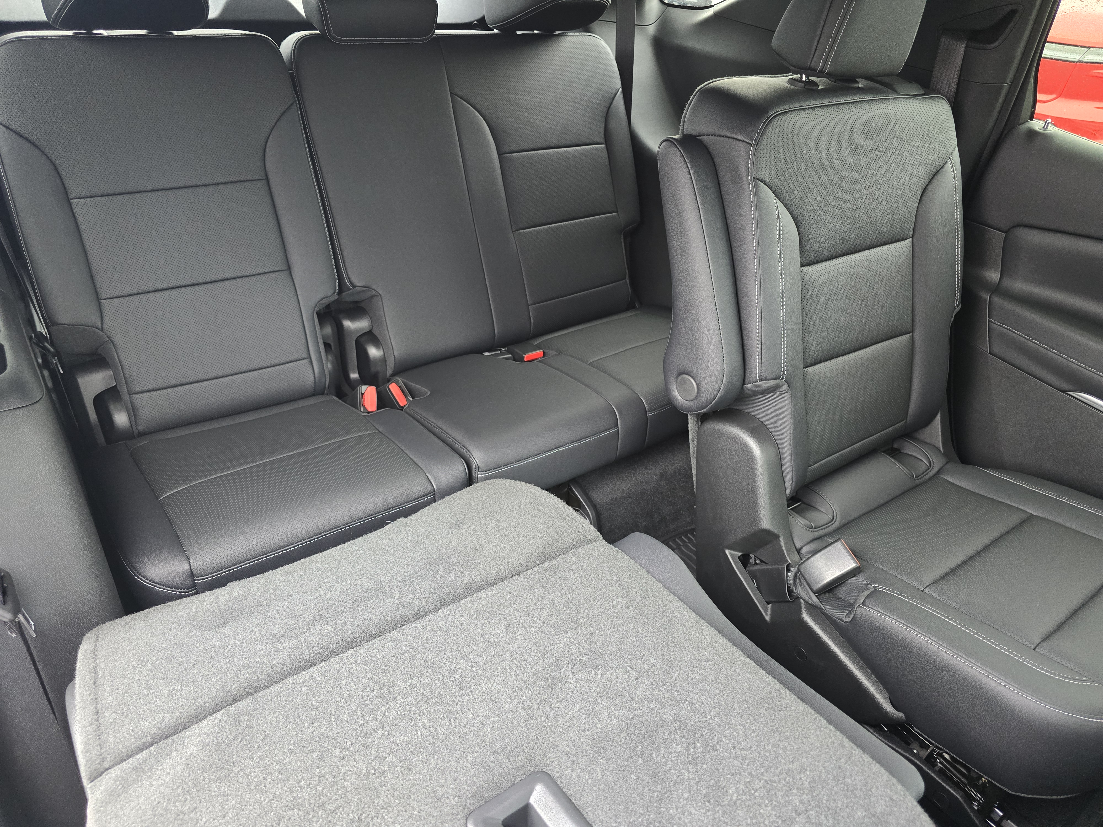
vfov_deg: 58.9
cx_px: 552
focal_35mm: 23
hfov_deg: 73.9
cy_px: 414
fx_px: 733
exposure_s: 1/120
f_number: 1.7
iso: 500
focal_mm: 6.3
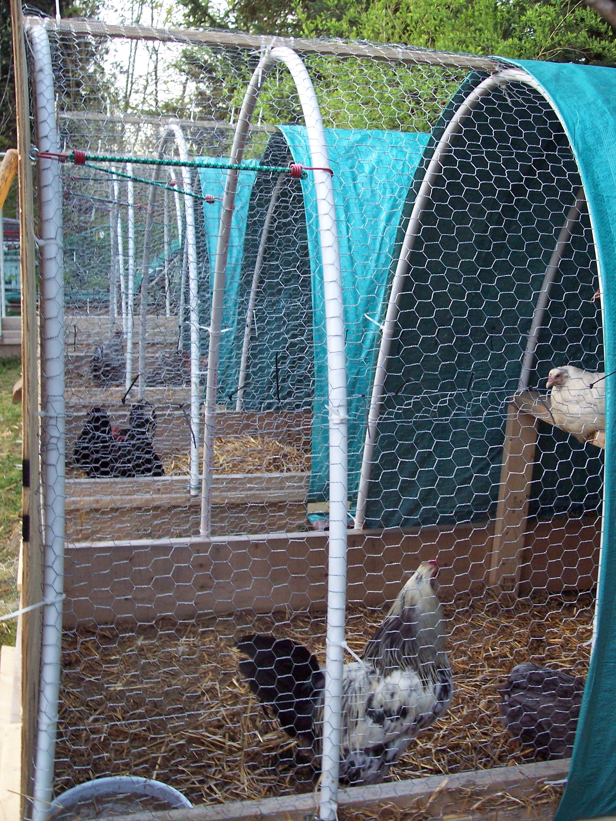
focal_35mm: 39
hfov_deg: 36.8
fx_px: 925
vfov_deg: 47.9
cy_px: 410
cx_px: 308
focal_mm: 8
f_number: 3.4
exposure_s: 1/20
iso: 200
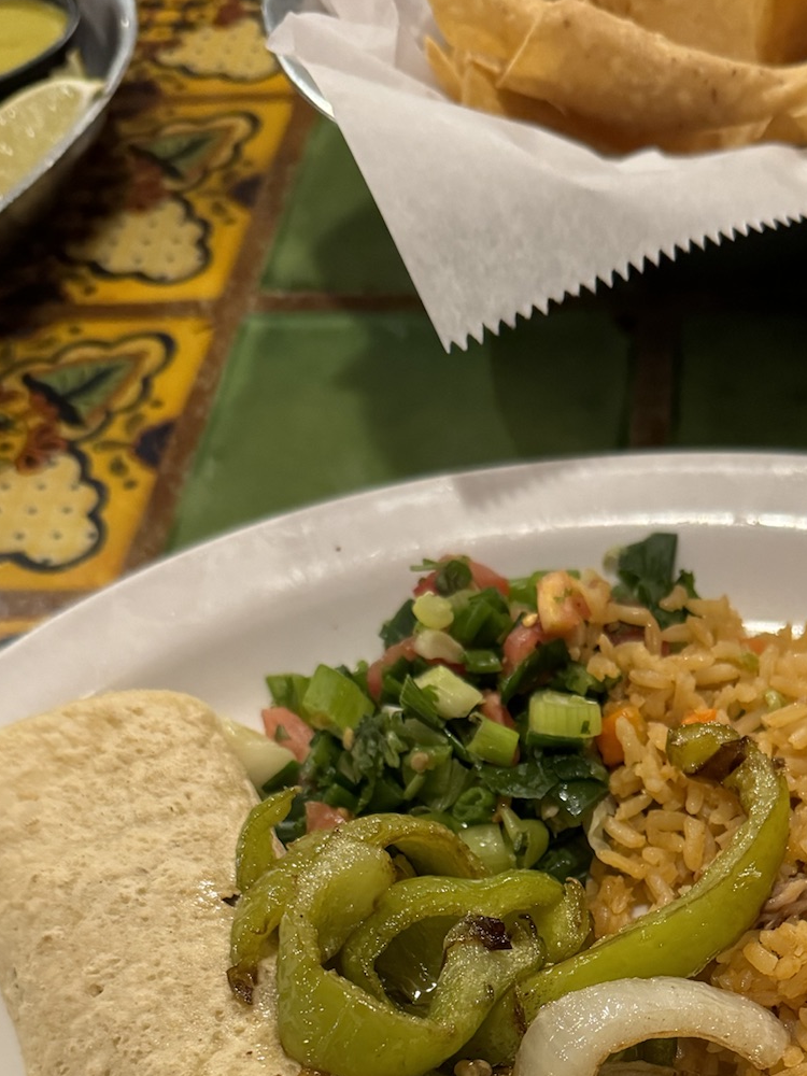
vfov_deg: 36.7
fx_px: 1492
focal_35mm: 48
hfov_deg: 29.7
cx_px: 627
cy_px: 1002
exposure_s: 1/60
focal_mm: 6.76
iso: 500
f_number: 1.78
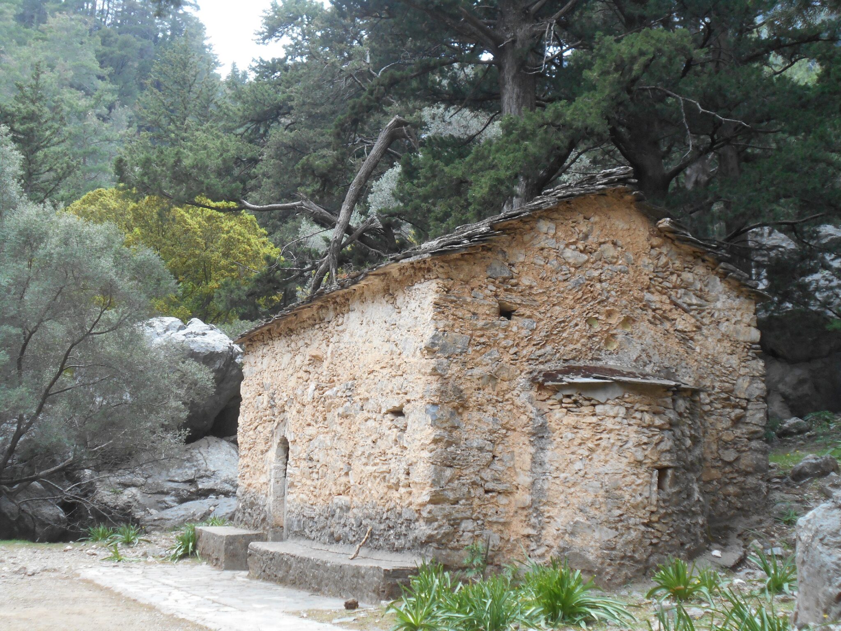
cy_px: 316
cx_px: 420
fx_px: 1215
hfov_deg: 38.2
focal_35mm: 50
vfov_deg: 29.1
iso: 220
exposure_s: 1/250
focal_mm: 8.8
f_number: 4.5
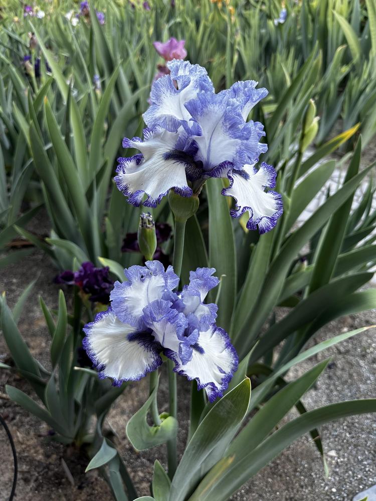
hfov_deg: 56.8
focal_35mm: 24
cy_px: 250
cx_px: 188
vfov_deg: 71.6
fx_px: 348
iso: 64
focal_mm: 6.86
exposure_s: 1/121
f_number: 1.78
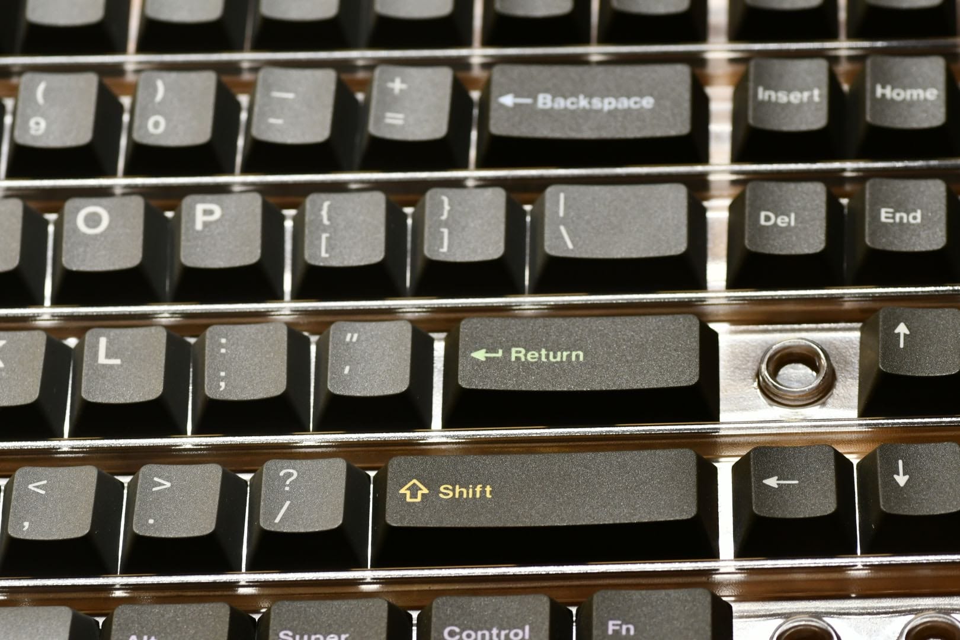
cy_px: 320
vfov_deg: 10.2
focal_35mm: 135
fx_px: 3600
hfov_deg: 15.2
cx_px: 480
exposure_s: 1/40
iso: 800
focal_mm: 90
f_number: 7.1
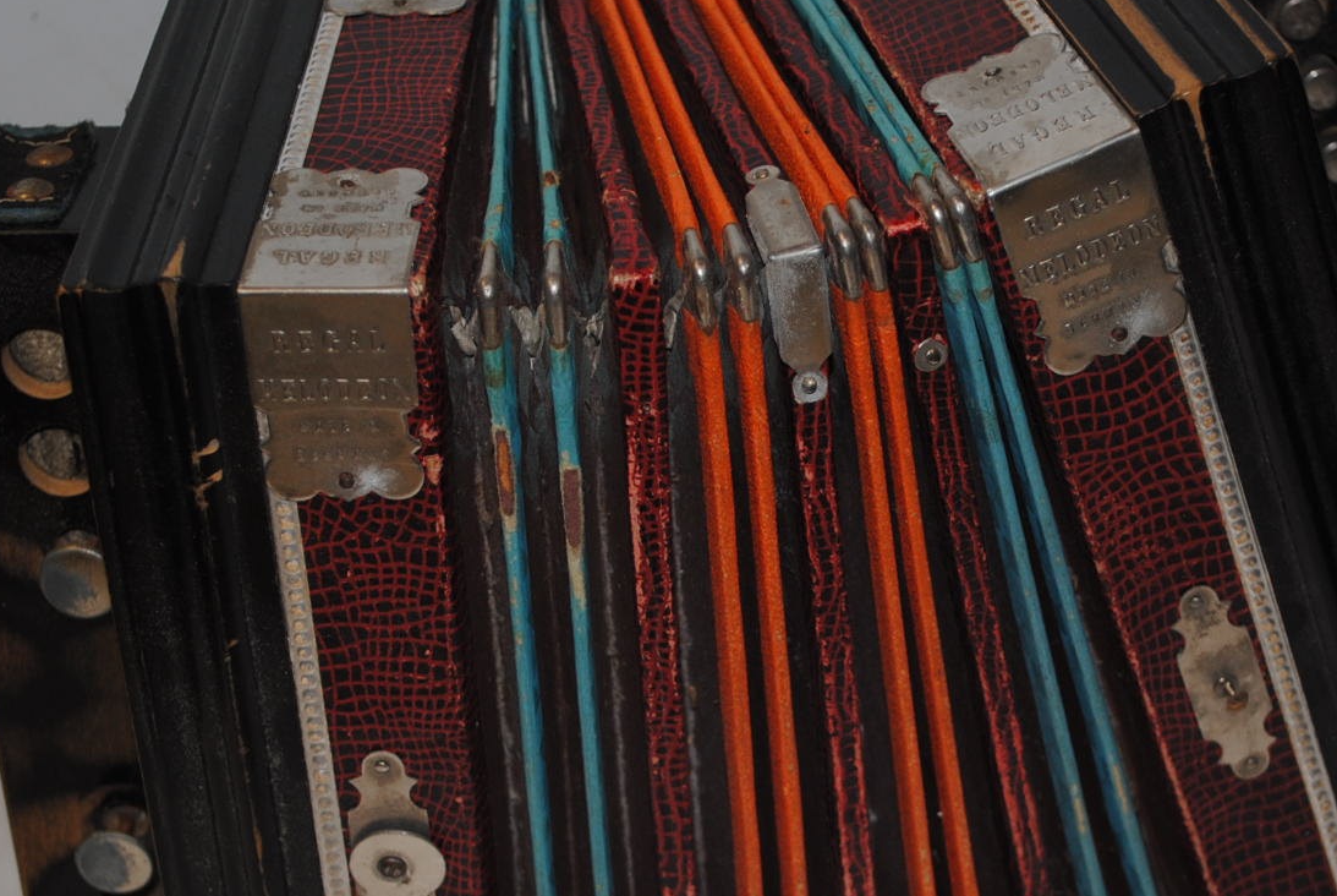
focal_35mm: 85
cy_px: 562
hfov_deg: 23.8
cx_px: 859
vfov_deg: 16.1
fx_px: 3161
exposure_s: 1/60
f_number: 4.8
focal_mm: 32
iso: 200
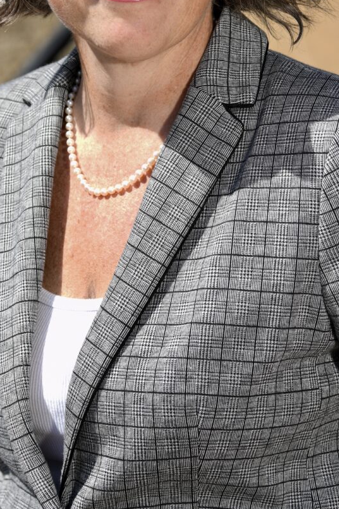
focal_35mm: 136
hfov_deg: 10.1
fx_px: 1922
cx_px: 138
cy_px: 84
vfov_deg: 15.0
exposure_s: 1/200
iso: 31
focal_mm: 70
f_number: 5
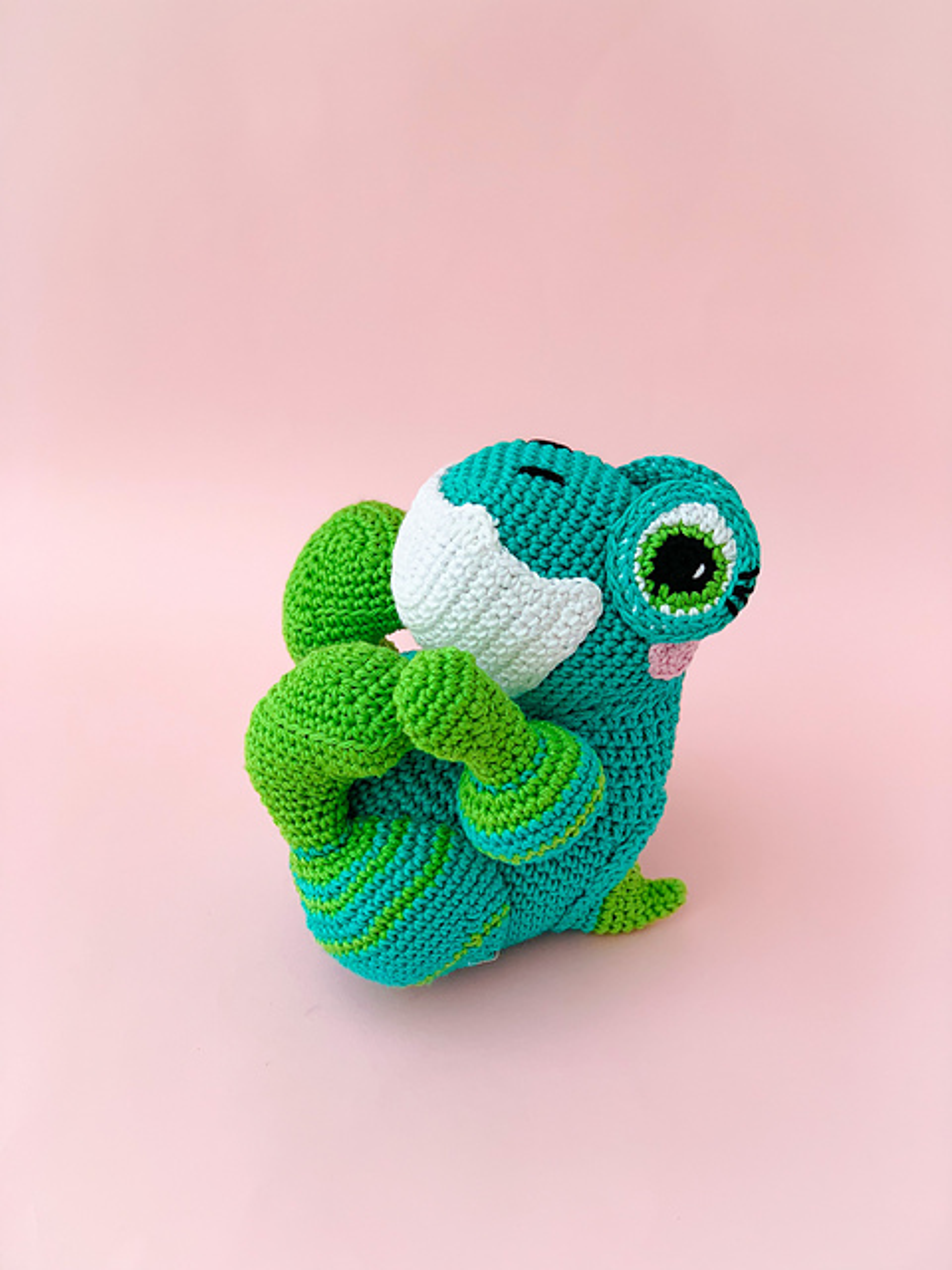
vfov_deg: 36.8
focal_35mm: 52
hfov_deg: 28.0
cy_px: 635
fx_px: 1907
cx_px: 476
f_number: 2.4
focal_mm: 6
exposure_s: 1/122
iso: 40
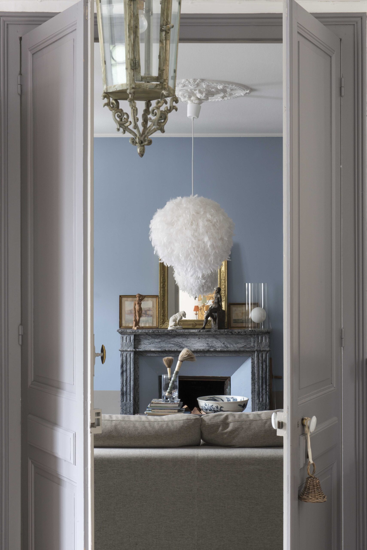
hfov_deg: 21.9
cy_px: 275
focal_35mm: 62
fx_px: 947
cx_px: 184
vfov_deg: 32.4
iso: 250
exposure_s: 3
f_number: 18
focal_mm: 62
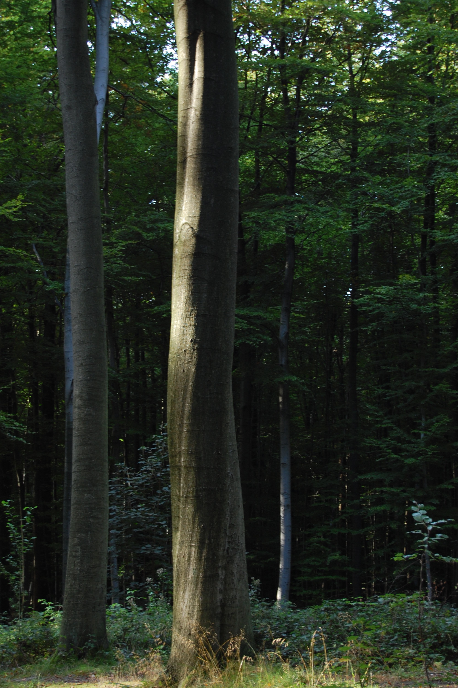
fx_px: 1577
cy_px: 344
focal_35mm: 82
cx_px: 229
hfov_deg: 16.5
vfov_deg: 24.6
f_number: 5.6
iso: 360
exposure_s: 1/30
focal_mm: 55
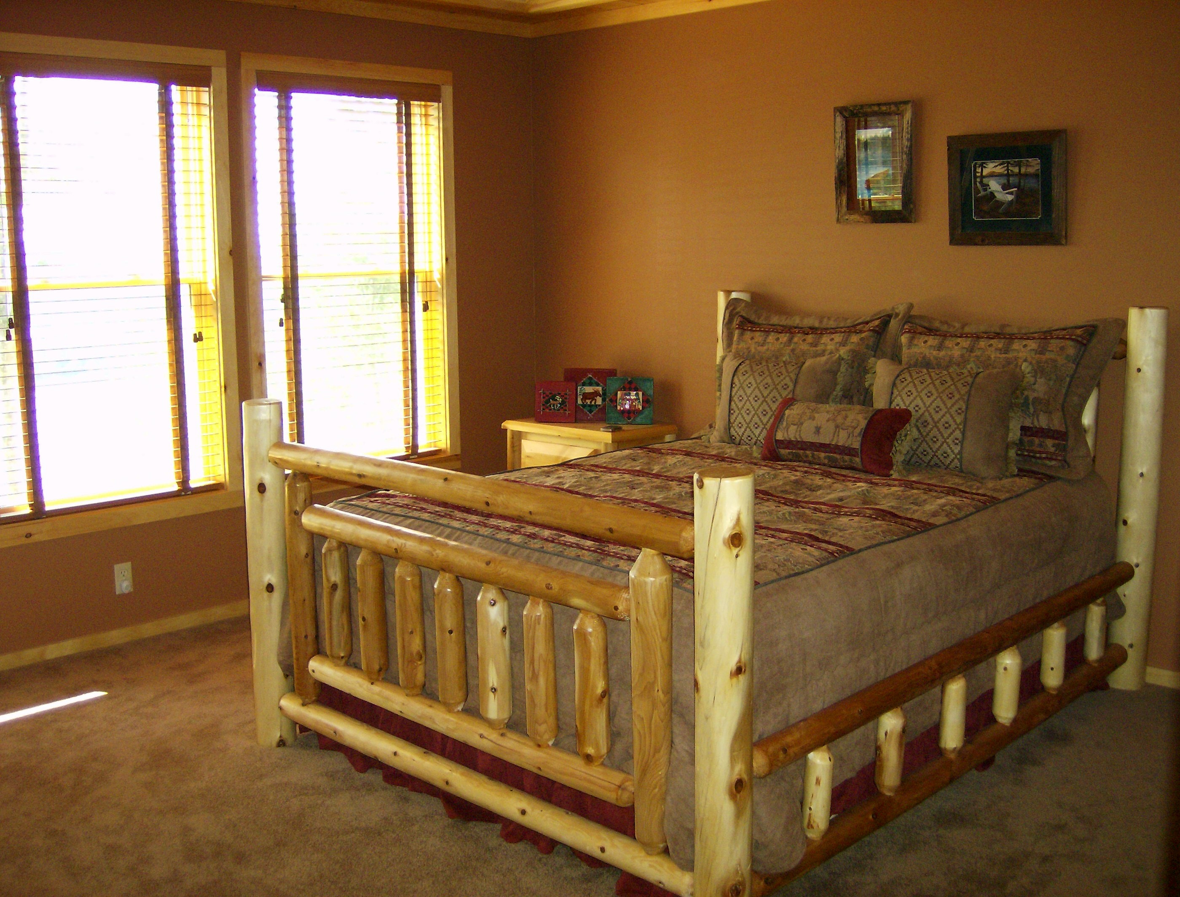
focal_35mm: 36
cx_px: 590
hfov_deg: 51.1
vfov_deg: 40.0
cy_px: 448
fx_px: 1233
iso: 200
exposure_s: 1/60
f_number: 2.8
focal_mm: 6
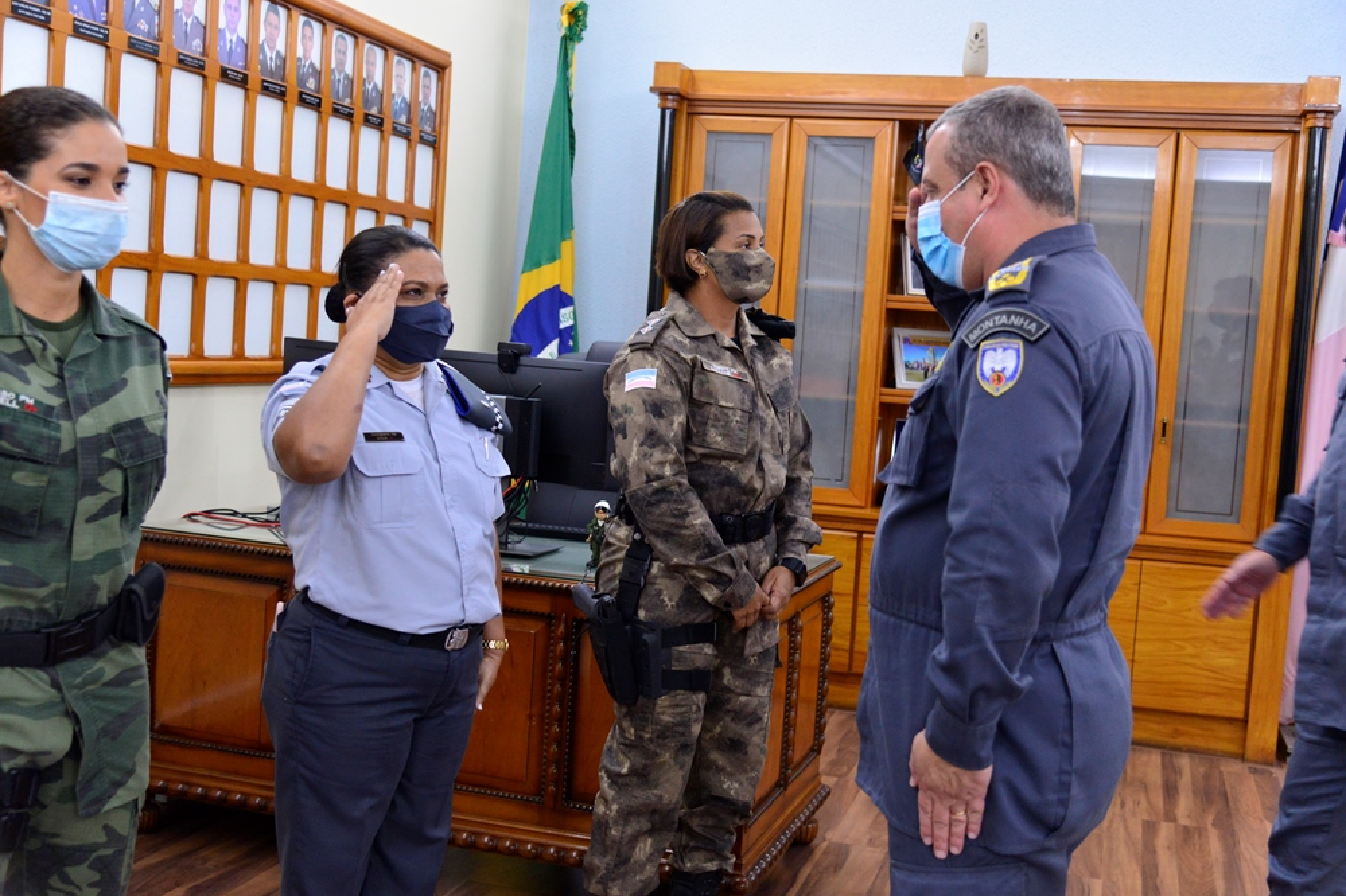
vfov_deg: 32.6
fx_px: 1532
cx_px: 676
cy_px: 456
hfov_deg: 47.4
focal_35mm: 41
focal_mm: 40
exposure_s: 1/100
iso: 2500
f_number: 4
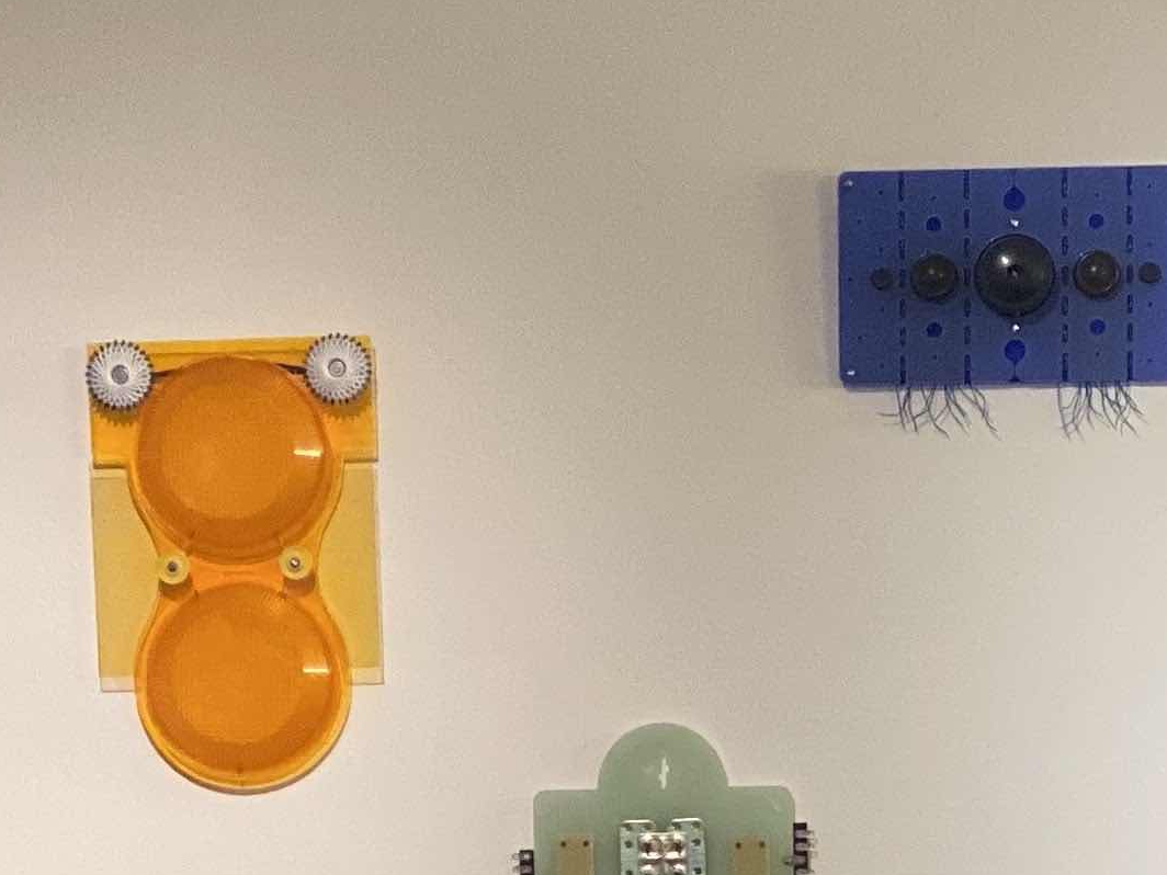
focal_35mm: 197
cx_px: 744
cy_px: 1485
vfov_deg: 7.4
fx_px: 6641
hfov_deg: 10.0
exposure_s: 1/100
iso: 160
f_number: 2
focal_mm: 6
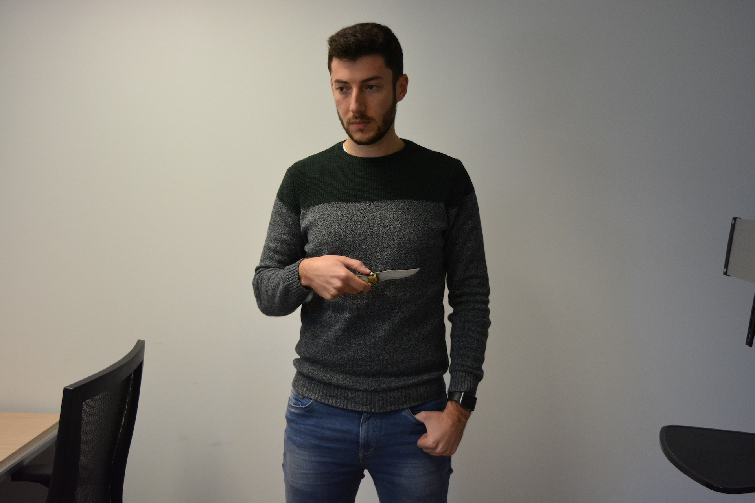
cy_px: 252
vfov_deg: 33.0
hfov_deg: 47.9
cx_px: 378
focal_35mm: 40
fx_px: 849
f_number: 4
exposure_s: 1/250
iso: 1600
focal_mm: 27
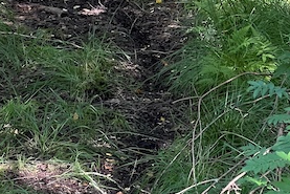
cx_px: 32
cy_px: -28
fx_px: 1862
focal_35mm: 231
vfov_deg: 5.9
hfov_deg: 8.9
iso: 200
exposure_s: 1/121
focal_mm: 9
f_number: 2.8
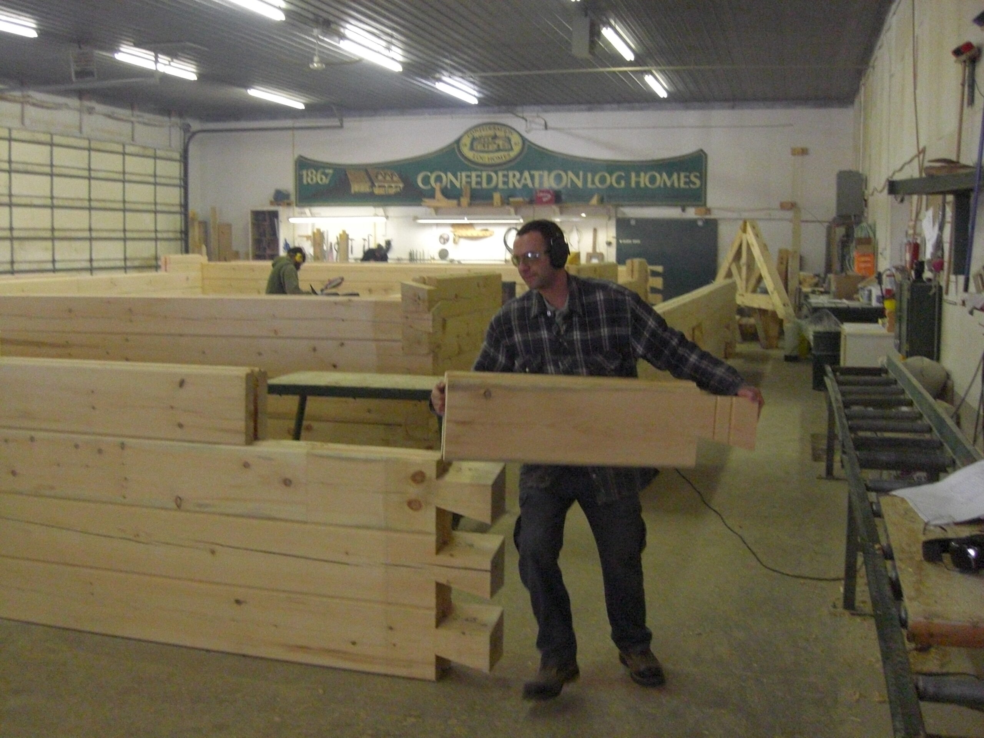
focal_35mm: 38
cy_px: 369
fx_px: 1080
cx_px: 492
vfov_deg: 37.7
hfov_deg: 49.0
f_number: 2.8
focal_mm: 7.9
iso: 800
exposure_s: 1/80
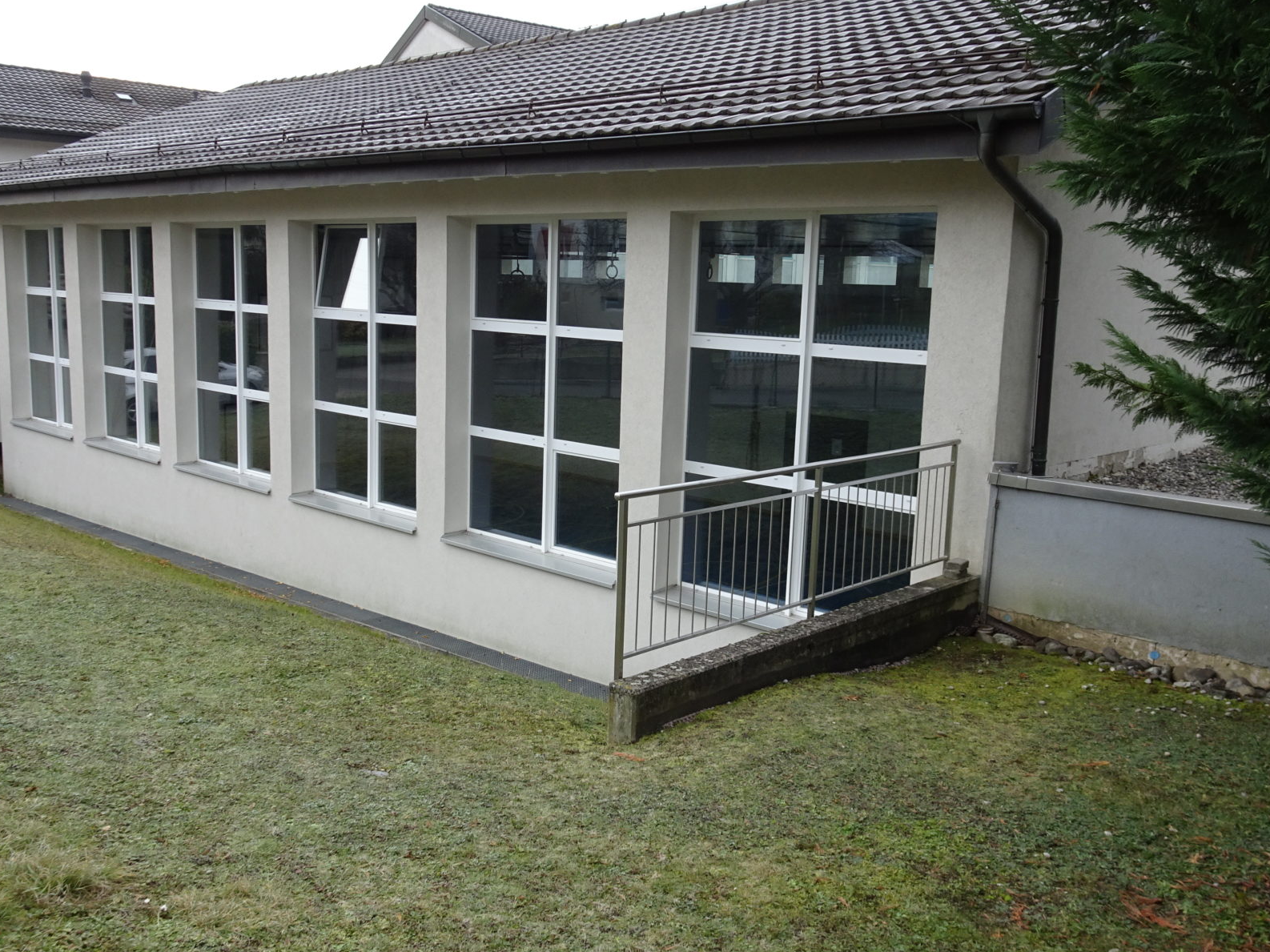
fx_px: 1137
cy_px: 479
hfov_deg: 58.3
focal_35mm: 31
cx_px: 593
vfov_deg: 45.4
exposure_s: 1/60
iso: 80
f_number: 3.5
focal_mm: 4.1
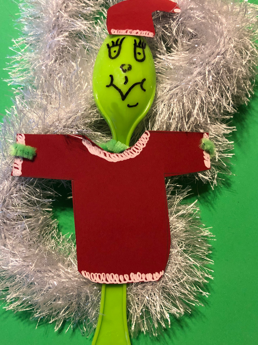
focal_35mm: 33
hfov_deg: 42.9
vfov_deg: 55.4
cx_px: 119
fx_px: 328
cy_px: 168
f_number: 1.8
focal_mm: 3.99
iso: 100
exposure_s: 1/12
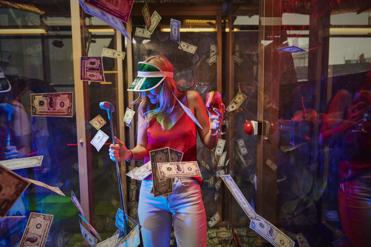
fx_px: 247
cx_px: 186
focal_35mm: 24
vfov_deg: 53.1
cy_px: 124
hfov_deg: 73.7
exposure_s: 1/200
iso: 100
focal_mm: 24
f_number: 4.5
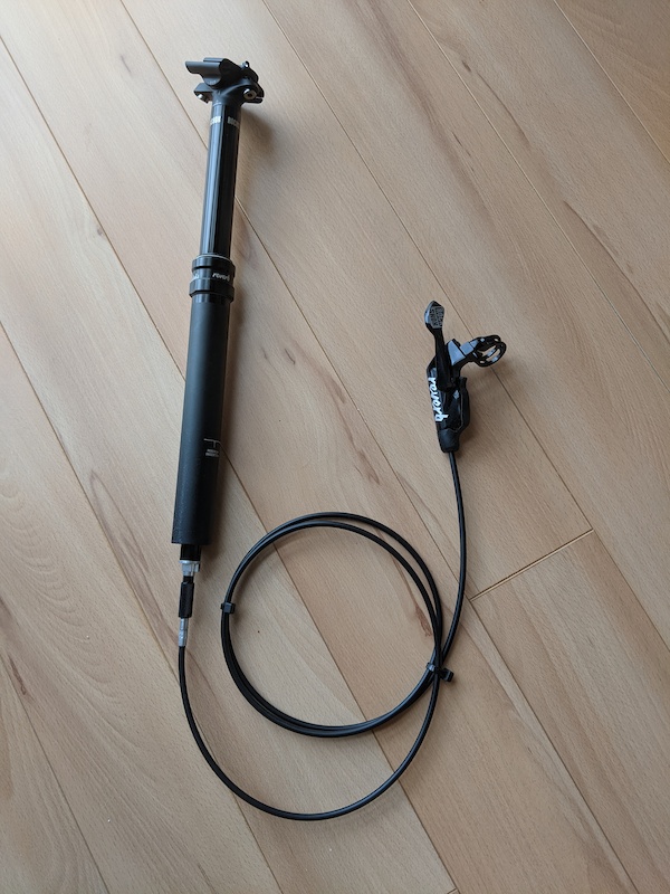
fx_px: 697
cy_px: 447
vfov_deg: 65.3
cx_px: 335
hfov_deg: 51.4
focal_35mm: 27
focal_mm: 4.44
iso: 112
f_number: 1.8
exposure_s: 1/125
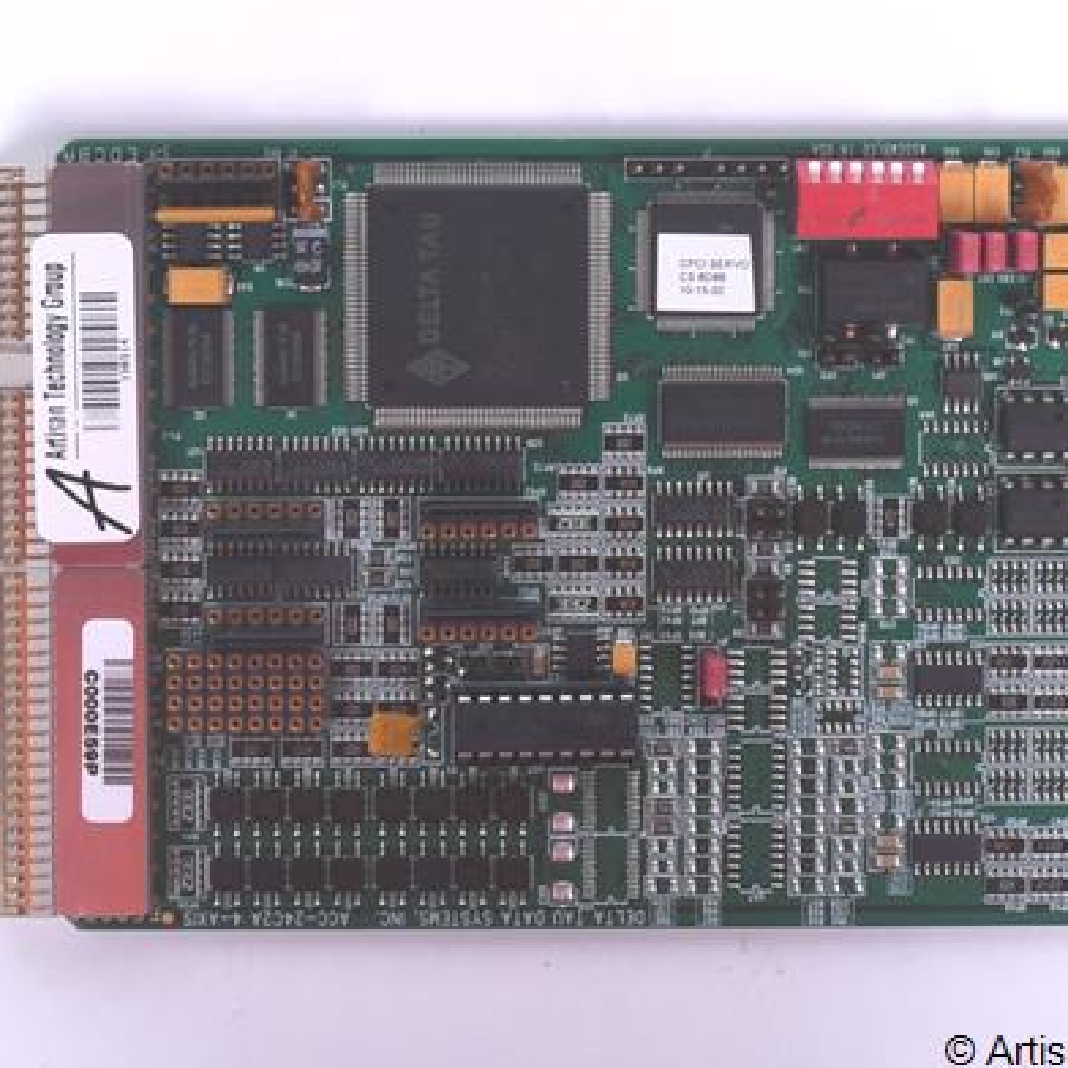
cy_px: 534
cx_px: 657
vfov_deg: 42.8
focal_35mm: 39
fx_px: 1361
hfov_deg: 42.6
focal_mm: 20
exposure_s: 1/250
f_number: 14
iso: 200
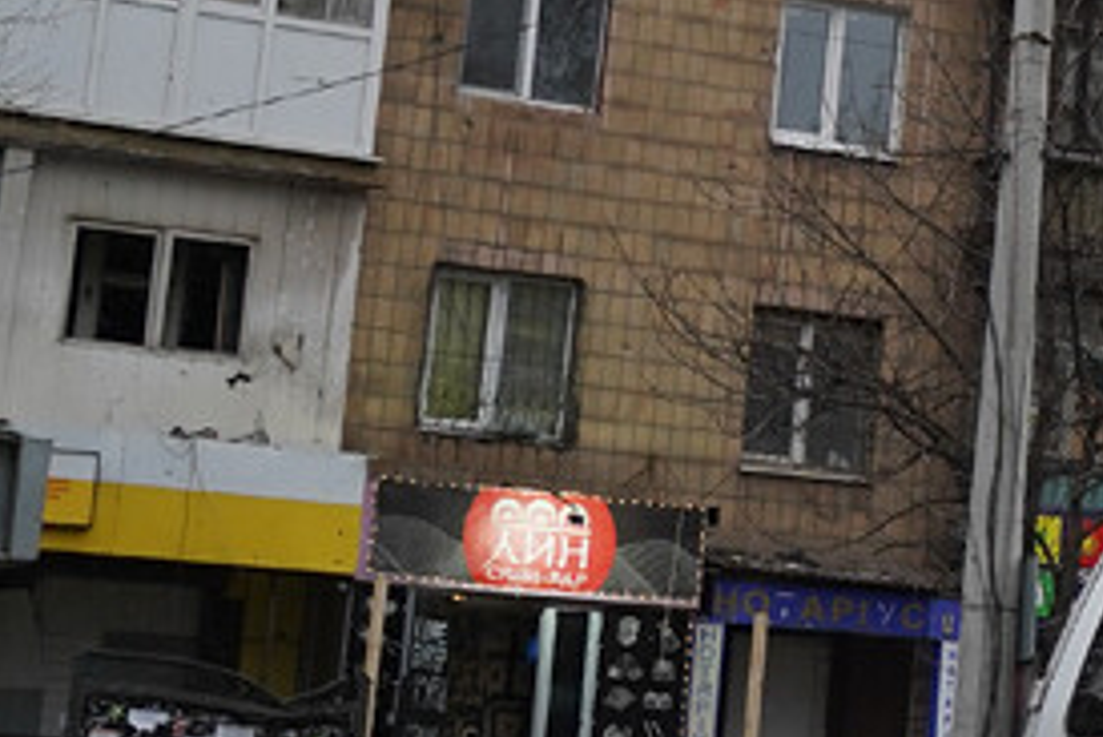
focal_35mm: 133
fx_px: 4077
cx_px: 2258
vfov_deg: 10.3
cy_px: 91
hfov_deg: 13.2
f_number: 2.8
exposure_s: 1/500
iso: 320
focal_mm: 28
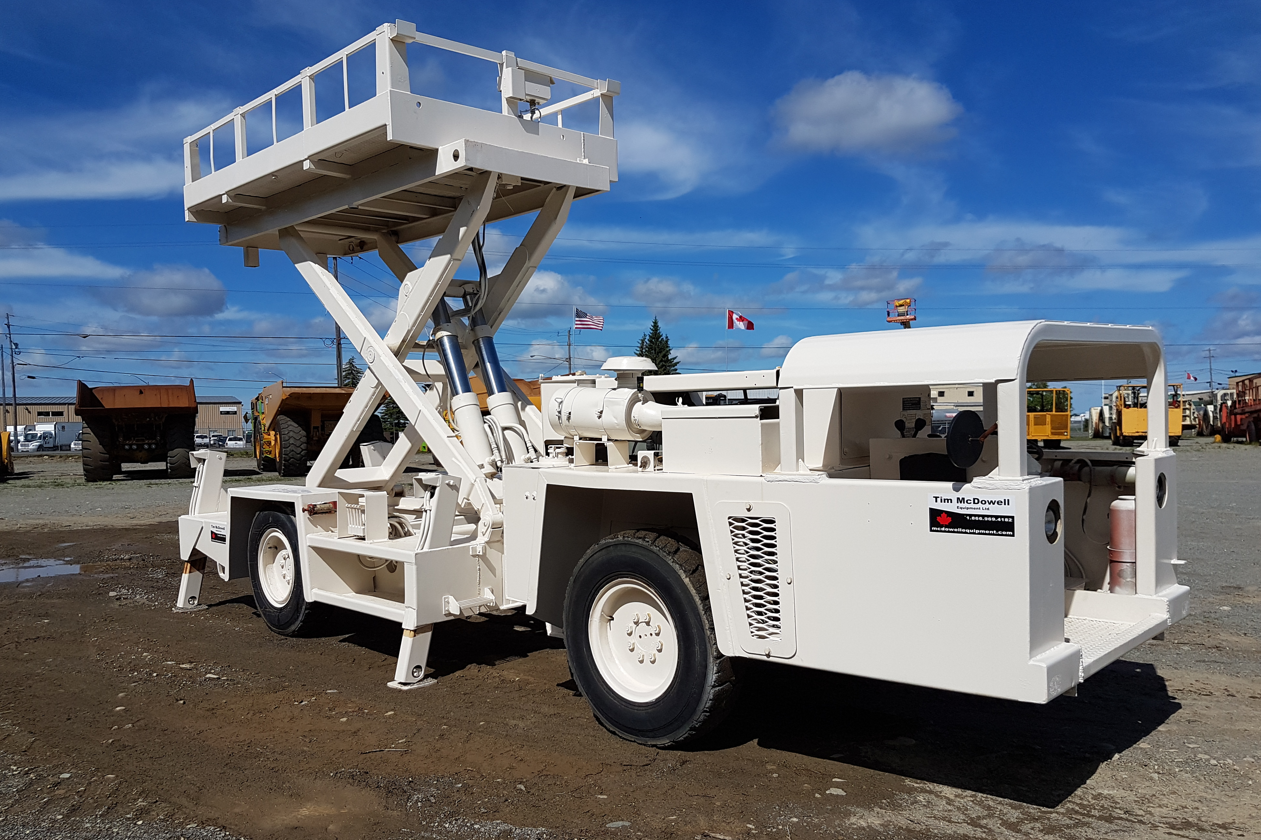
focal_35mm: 28
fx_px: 981
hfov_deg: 65.5
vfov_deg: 46.4
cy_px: 453
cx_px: 629
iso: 40
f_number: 1.7
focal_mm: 4.2
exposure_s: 1/5056
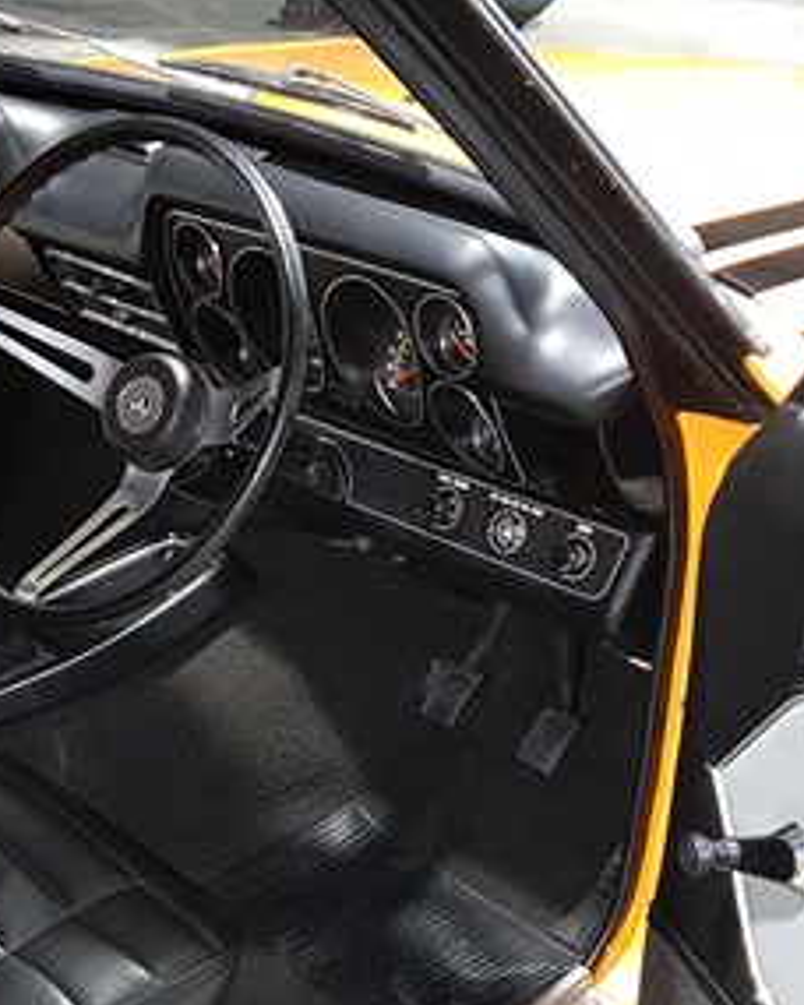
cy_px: 758
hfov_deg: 26.2
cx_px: 173
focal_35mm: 57
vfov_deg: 32.4
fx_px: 1695
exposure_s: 1/20
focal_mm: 4.2
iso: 250
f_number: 1.7
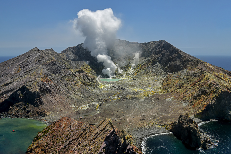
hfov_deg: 65.5
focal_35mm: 28
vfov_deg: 46.4
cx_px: 116
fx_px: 180
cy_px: 77
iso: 64
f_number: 8
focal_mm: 28
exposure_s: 1/1000
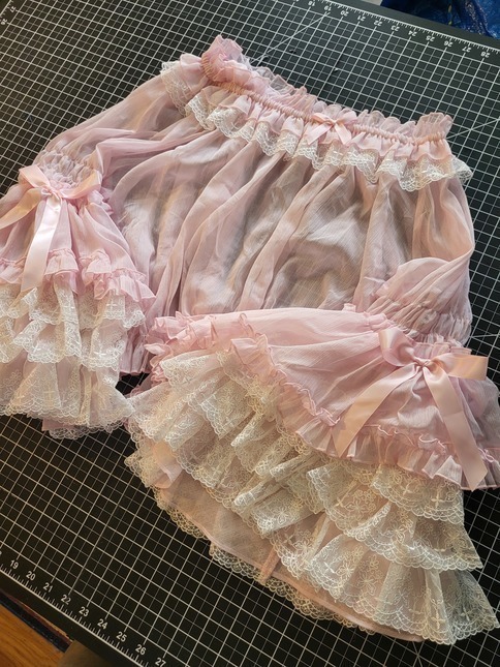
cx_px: 250
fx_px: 501
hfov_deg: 53.1
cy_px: 334
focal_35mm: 26
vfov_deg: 67.3
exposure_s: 1/40
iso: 250
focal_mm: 5.4
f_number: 1.8
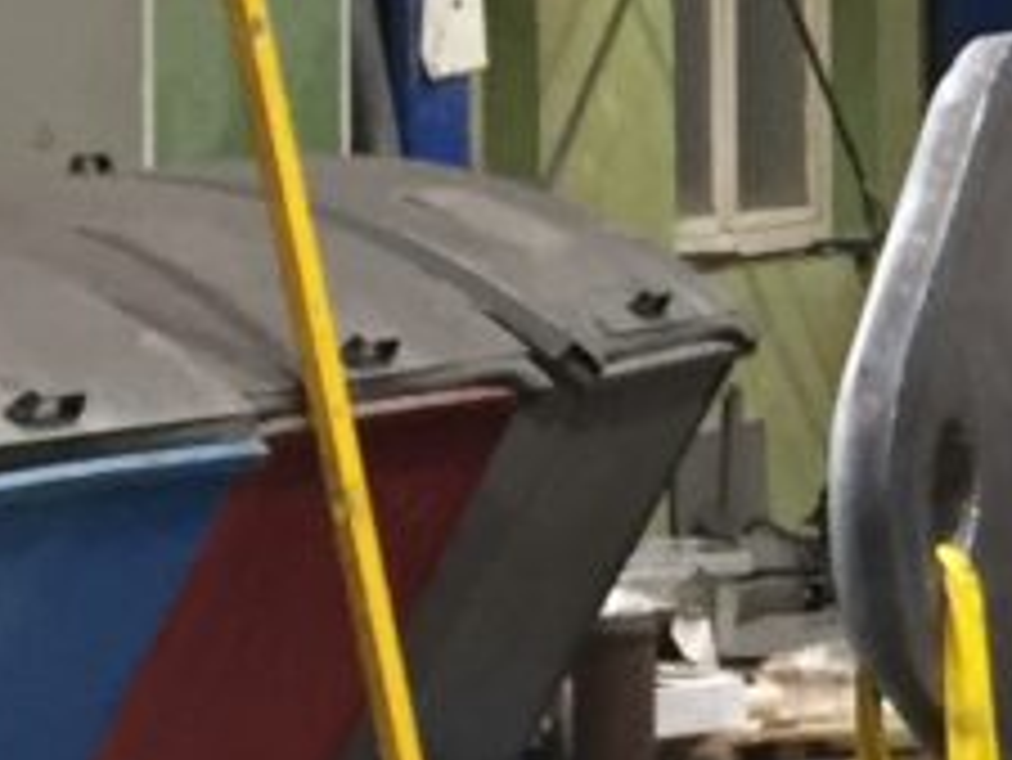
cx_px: 2820
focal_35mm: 198
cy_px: -157
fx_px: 5792
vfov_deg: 7.4
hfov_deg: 8.6
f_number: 2.2
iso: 160
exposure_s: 1/33
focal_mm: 4.15
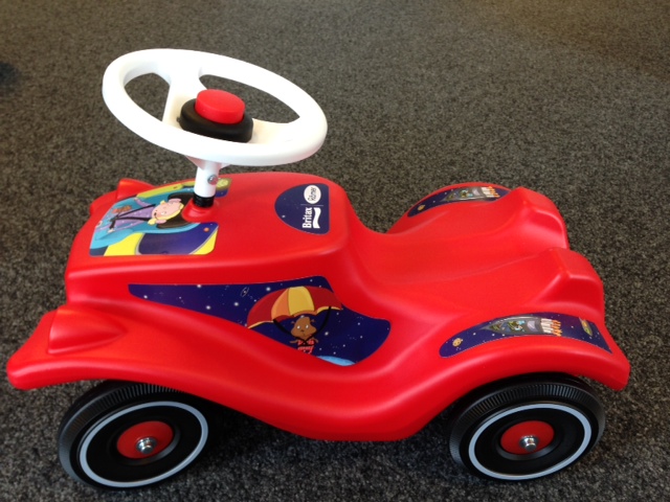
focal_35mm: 33
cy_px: 251
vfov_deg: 42.9
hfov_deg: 55.4
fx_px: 639
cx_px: 335
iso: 64
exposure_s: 1/20
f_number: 2.4
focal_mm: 4.12
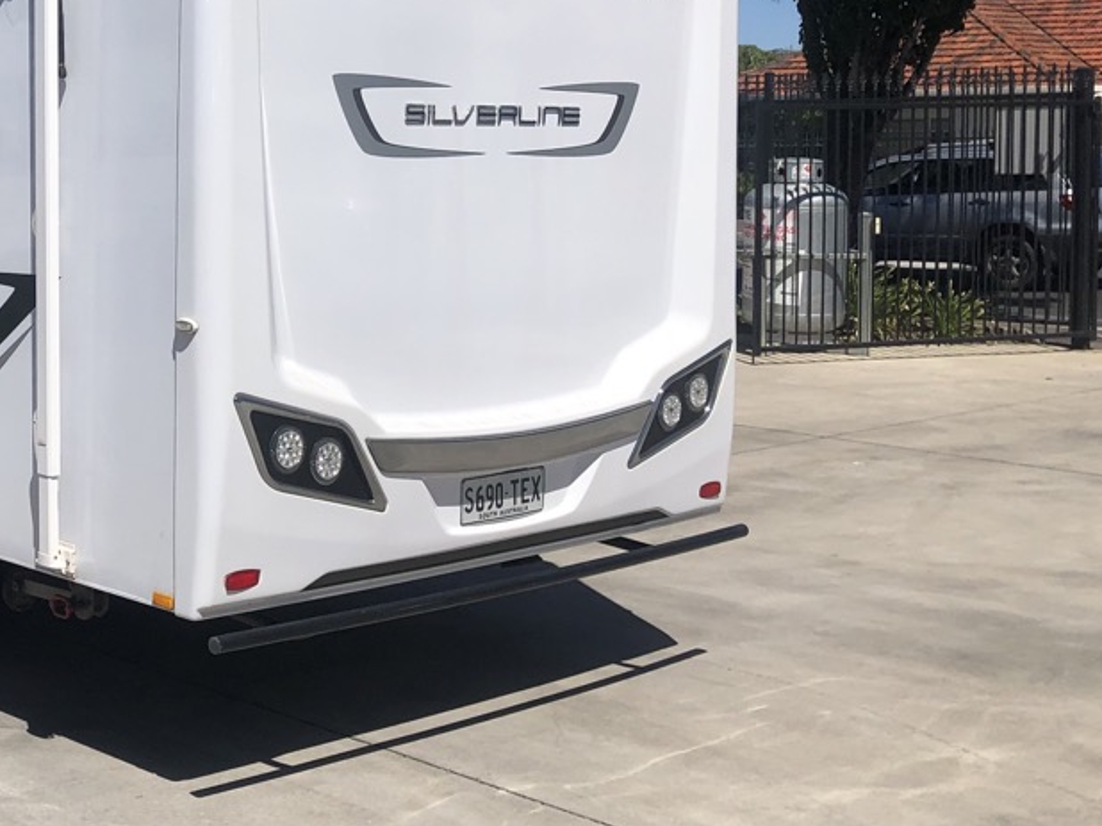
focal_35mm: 58
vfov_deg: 25.0
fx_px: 1846
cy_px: 244
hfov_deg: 31.0
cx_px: 14
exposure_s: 1/4878
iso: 20
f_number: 1.8
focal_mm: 3.99
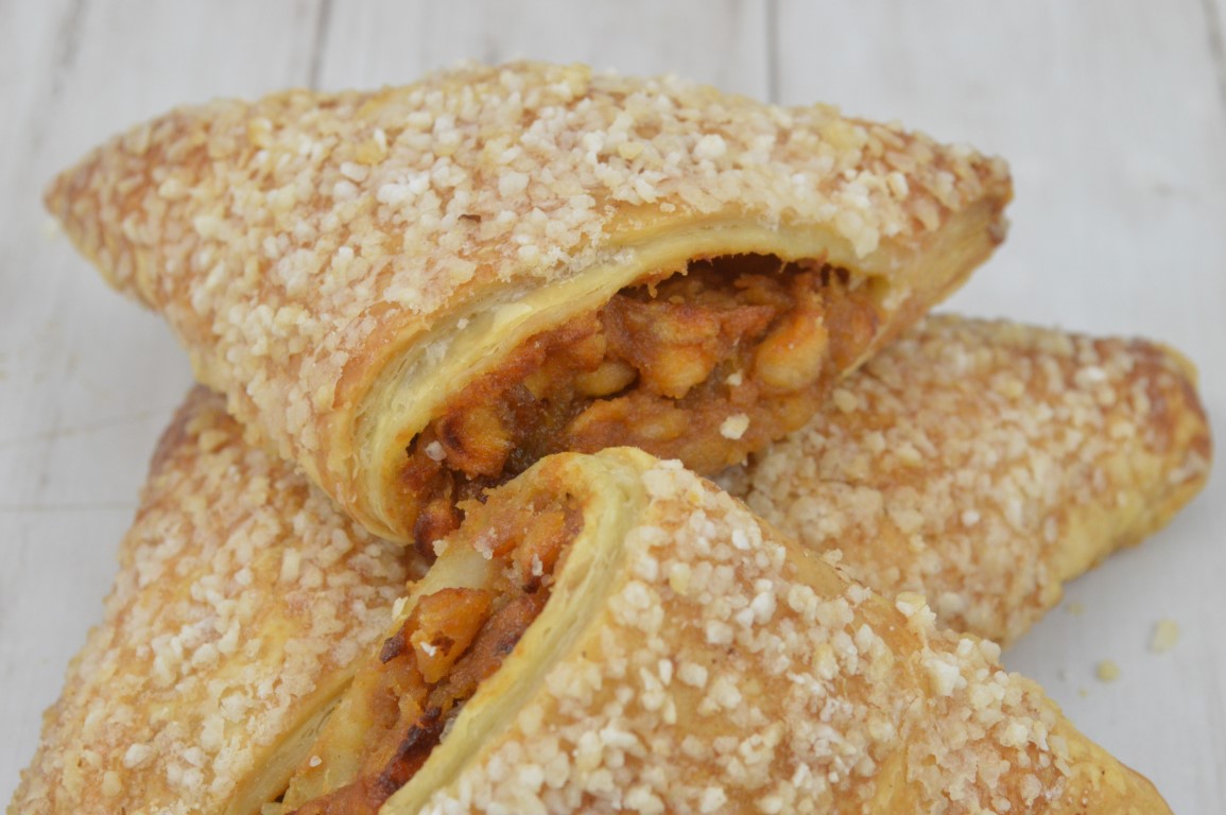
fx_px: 2450
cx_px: 613
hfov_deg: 28.1
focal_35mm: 72
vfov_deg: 18.9
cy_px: 408
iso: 1600
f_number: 9
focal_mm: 48
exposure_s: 1/60
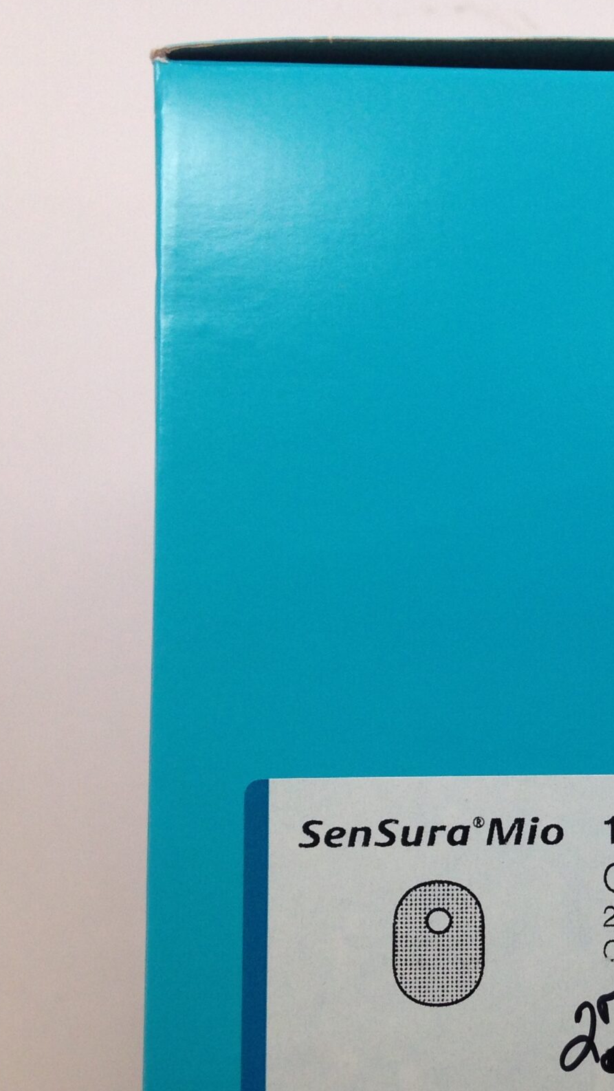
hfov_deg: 19.7
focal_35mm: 58
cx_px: 705
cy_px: 651
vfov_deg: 35.9
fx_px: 1678
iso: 64
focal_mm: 4.12
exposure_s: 1/60
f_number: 2.4
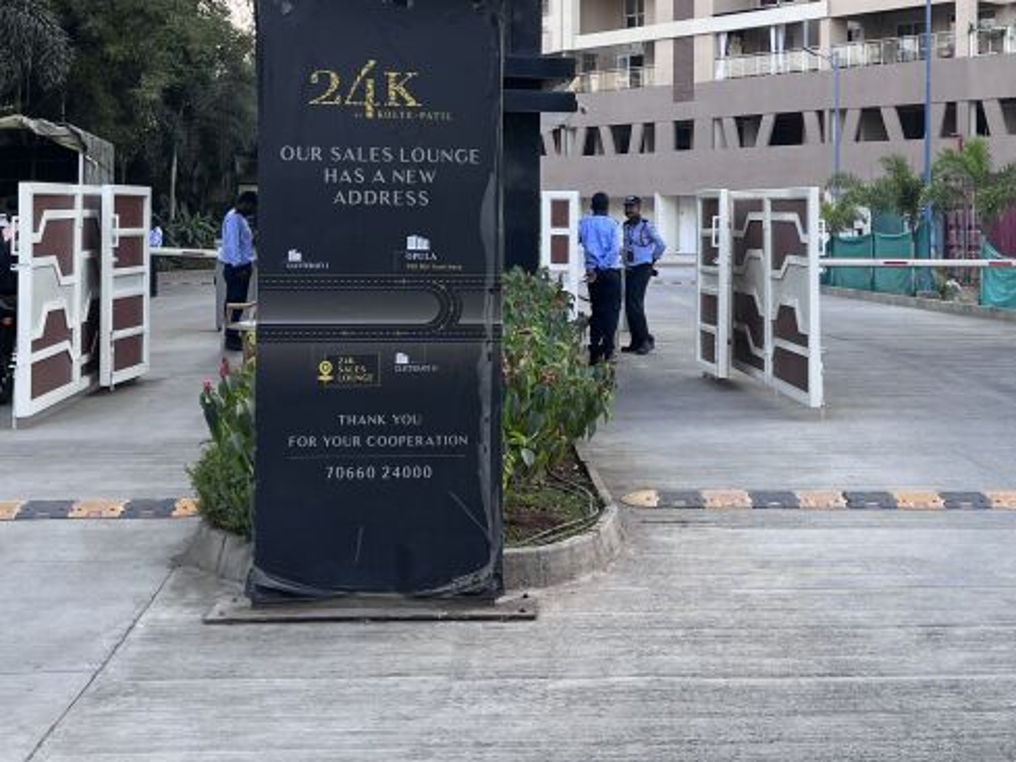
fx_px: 1497
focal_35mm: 51
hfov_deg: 37.3
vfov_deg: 28.1
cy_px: 179
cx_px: 632
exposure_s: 1/258
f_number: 1.6
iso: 50
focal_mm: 5.1
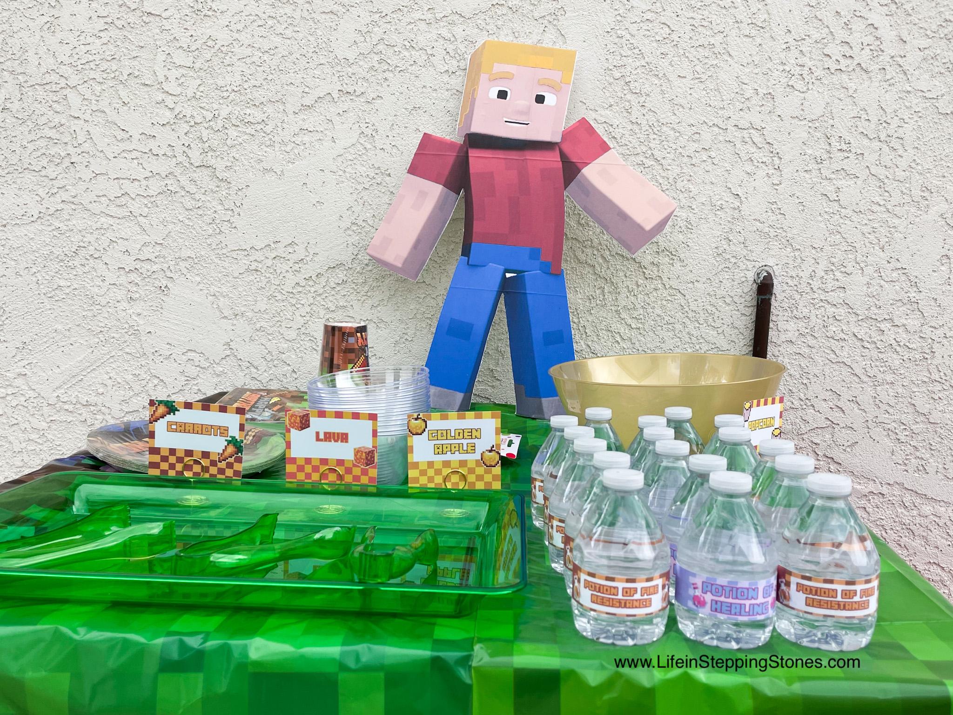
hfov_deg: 67.3
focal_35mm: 26
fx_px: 716
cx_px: 476
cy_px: 358
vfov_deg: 53.1
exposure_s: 1/1500
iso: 50
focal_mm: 4.2
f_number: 1.6
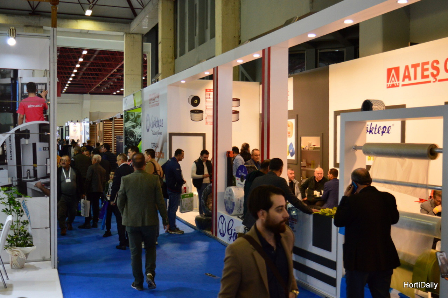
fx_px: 466
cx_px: 224
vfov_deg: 35.4
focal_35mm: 38
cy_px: 149
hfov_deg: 51.3
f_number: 4
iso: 900
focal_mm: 25
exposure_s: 1/125
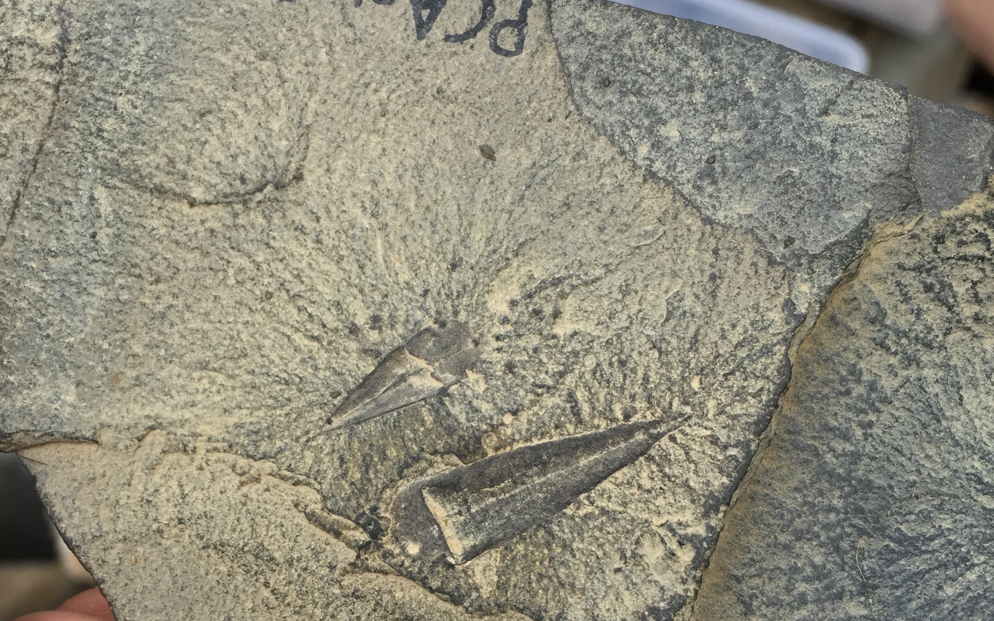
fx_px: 1138
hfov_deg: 47.2
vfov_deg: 30.3
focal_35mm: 42
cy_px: 428
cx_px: 491
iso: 32
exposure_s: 1/449
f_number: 2.2
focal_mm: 4.15
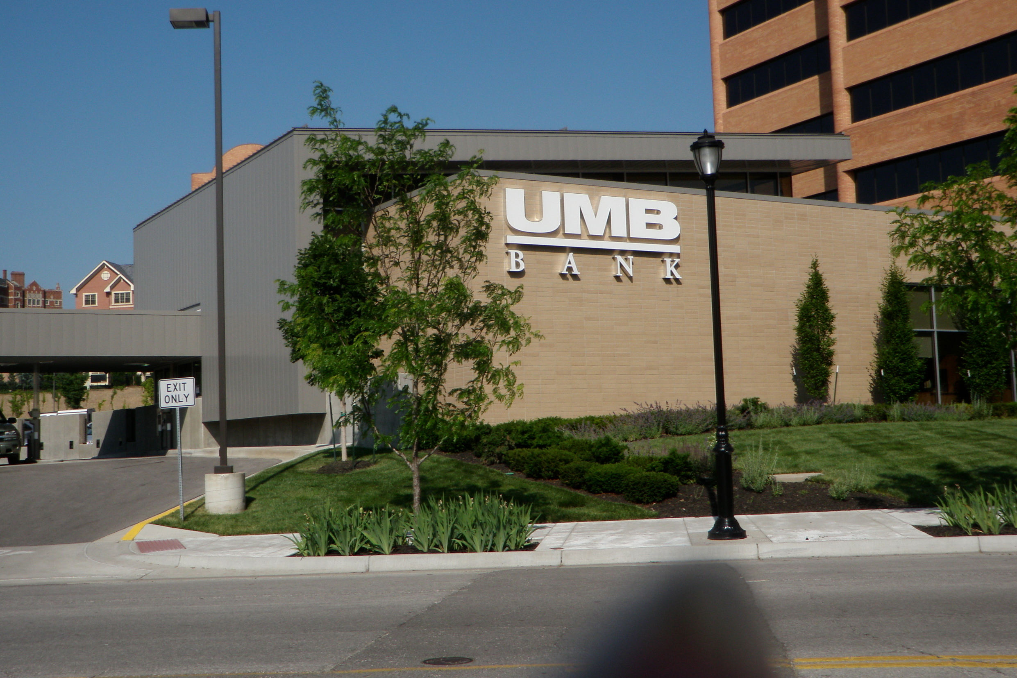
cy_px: 306
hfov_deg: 44.5
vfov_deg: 30.5
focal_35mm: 44
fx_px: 1243
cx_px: 506
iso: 50
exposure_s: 1/320
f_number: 6.3
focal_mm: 7.57
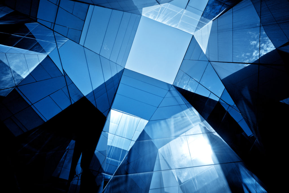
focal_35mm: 24
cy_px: 96
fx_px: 193
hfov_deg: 73.7
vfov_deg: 53.1
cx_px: 144
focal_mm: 24
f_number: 7.1
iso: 400
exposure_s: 1/2500
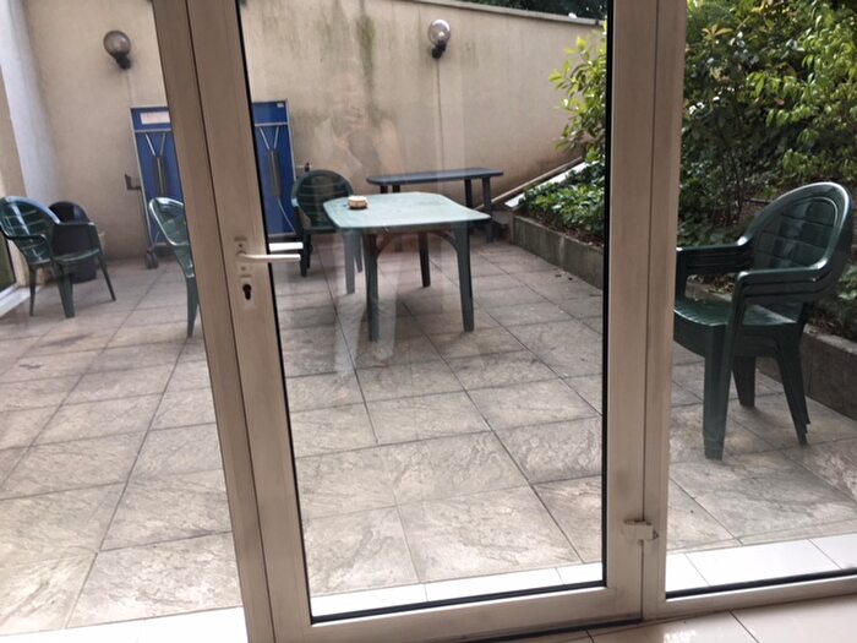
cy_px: 322
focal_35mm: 29
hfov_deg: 61.7
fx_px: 718
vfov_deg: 48.2
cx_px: 428
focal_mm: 4.15
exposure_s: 1/50
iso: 25
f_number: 2.2
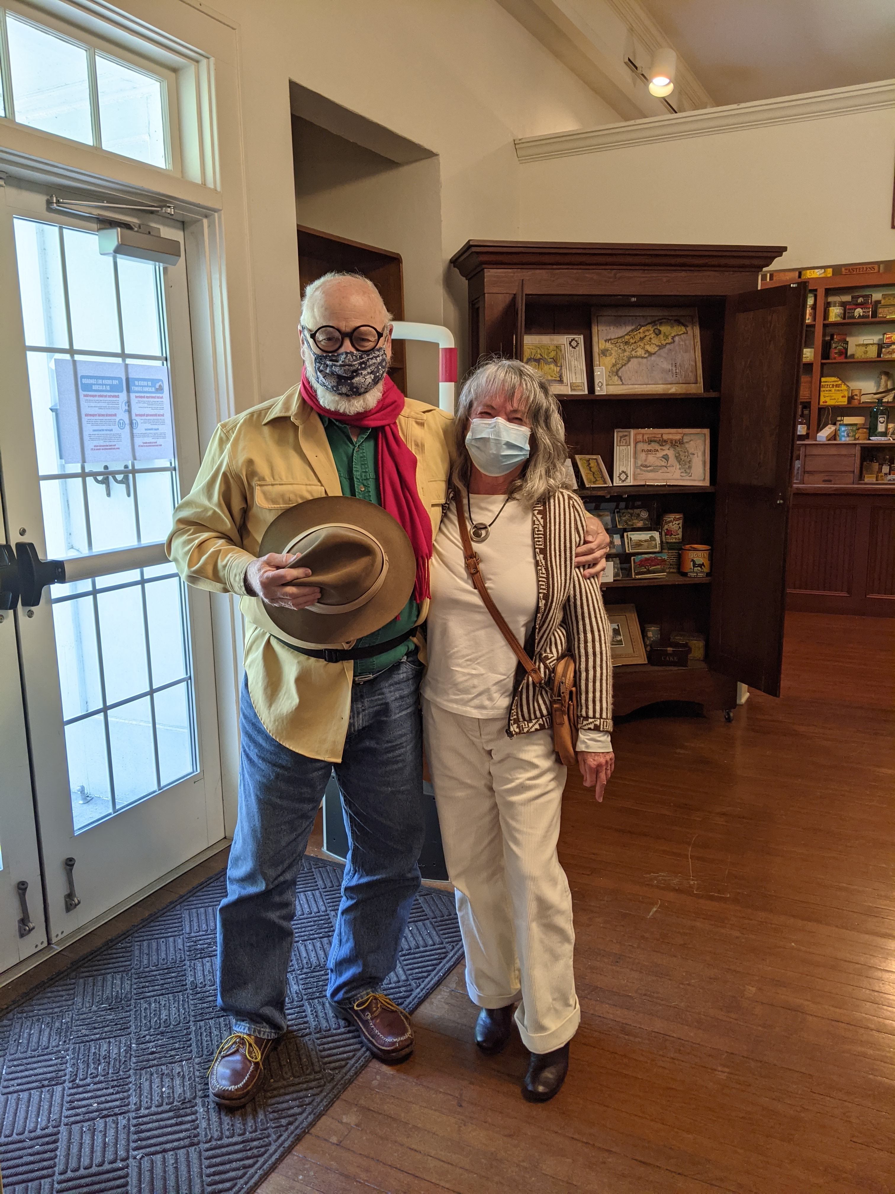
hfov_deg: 51.4
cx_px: 448
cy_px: 597
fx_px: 931
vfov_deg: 65.3
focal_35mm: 27
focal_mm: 4.44
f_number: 1.8
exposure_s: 1/59.9
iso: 79
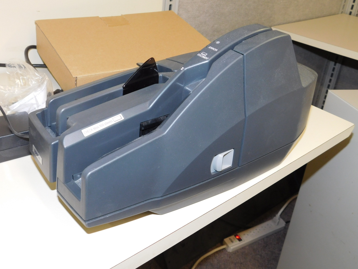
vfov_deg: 39.7
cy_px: 134
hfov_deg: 51.4
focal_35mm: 36
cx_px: 179
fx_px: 372
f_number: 3.5
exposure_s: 1/30
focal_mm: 6.3
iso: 200
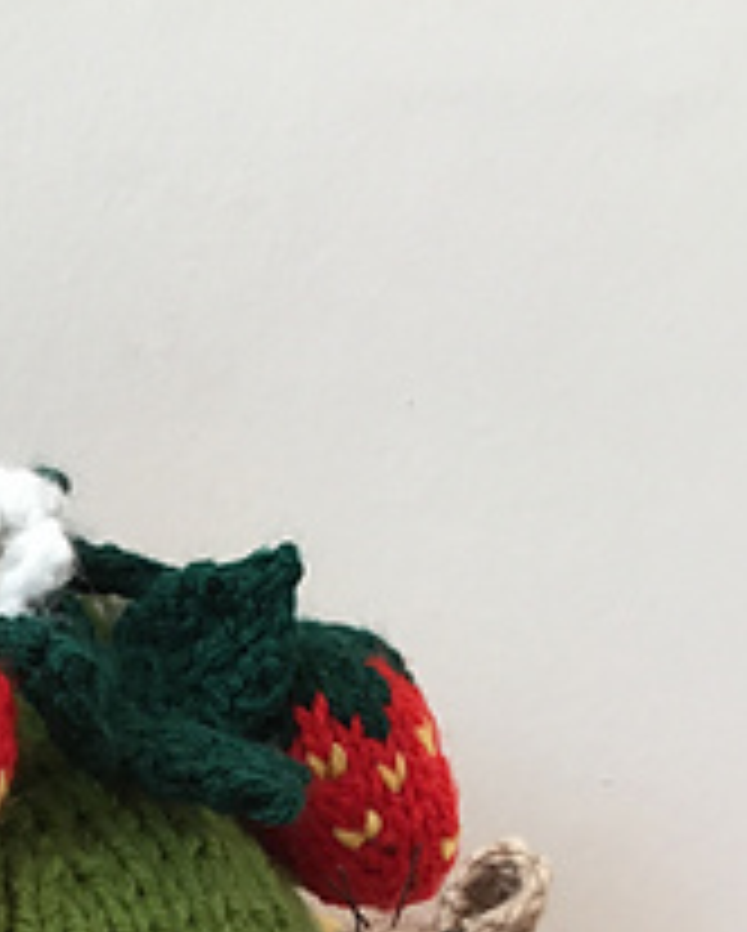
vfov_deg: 23.8
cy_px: 1103
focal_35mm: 73
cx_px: -25
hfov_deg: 20.3
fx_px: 2014
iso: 64
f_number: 2.4
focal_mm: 3.3
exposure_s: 1/33
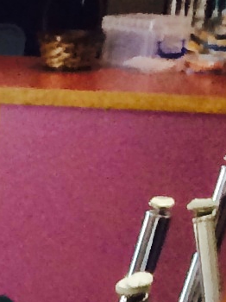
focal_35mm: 280
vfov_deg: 6.5
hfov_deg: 4.6
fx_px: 2440
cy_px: 901
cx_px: -845
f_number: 2.2
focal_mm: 4.12
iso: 64
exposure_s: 1/30
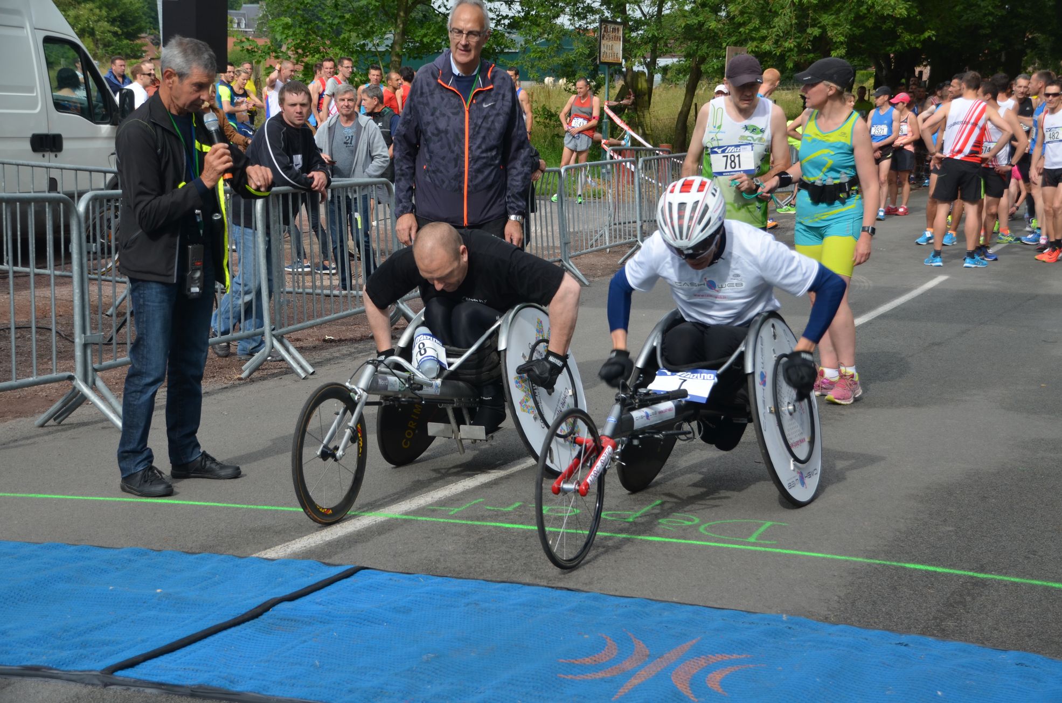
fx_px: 1678
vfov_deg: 23.7
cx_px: 531
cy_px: 352
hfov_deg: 35.1
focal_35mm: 57
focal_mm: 38
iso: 180
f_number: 8
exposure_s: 1/250
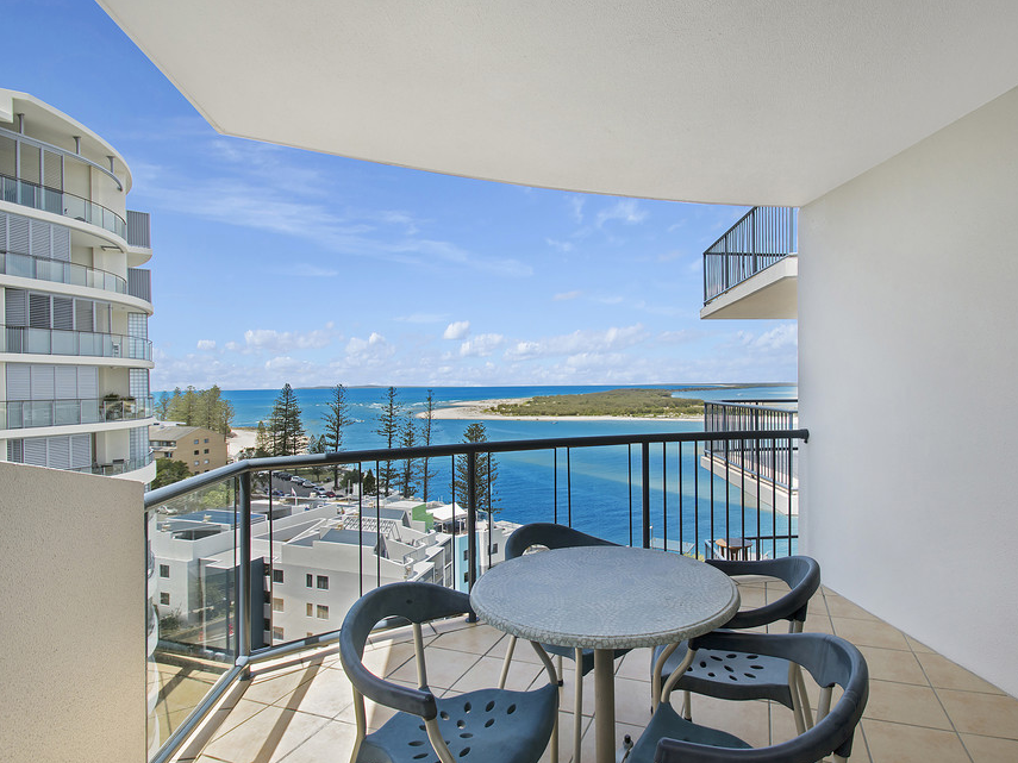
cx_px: 544
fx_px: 546
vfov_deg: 69.9
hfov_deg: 85.9
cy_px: 374
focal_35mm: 19
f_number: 8
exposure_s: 1/640
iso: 200
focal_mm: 11
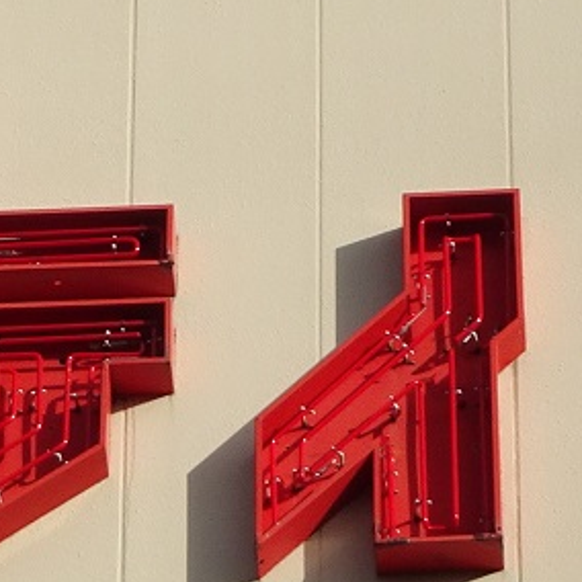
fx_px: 7818
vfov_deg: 4.3
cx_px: -471
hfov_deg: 4.2
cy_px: 169
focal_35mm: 411
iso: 80
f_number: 5
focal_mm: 14.99
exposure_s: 1/640
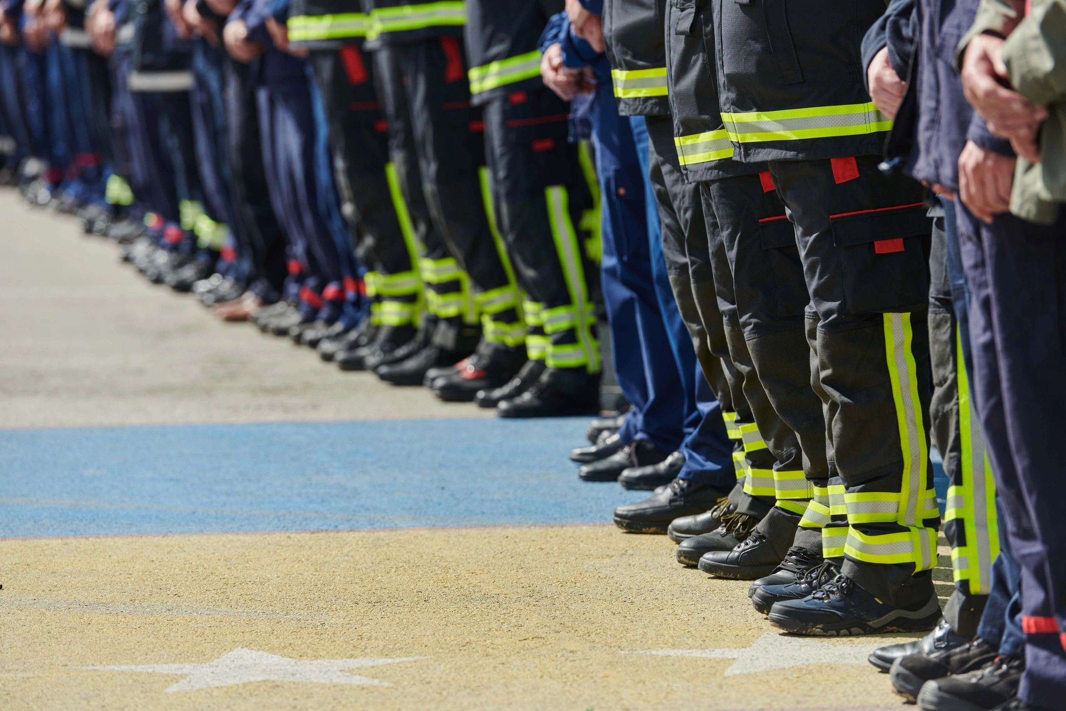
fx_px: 5626
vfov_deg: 7.2
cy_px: 356
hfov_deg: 10.8
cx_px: 533
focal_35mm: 190
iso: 100
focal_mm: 190
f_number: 4.5
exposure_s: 1/800
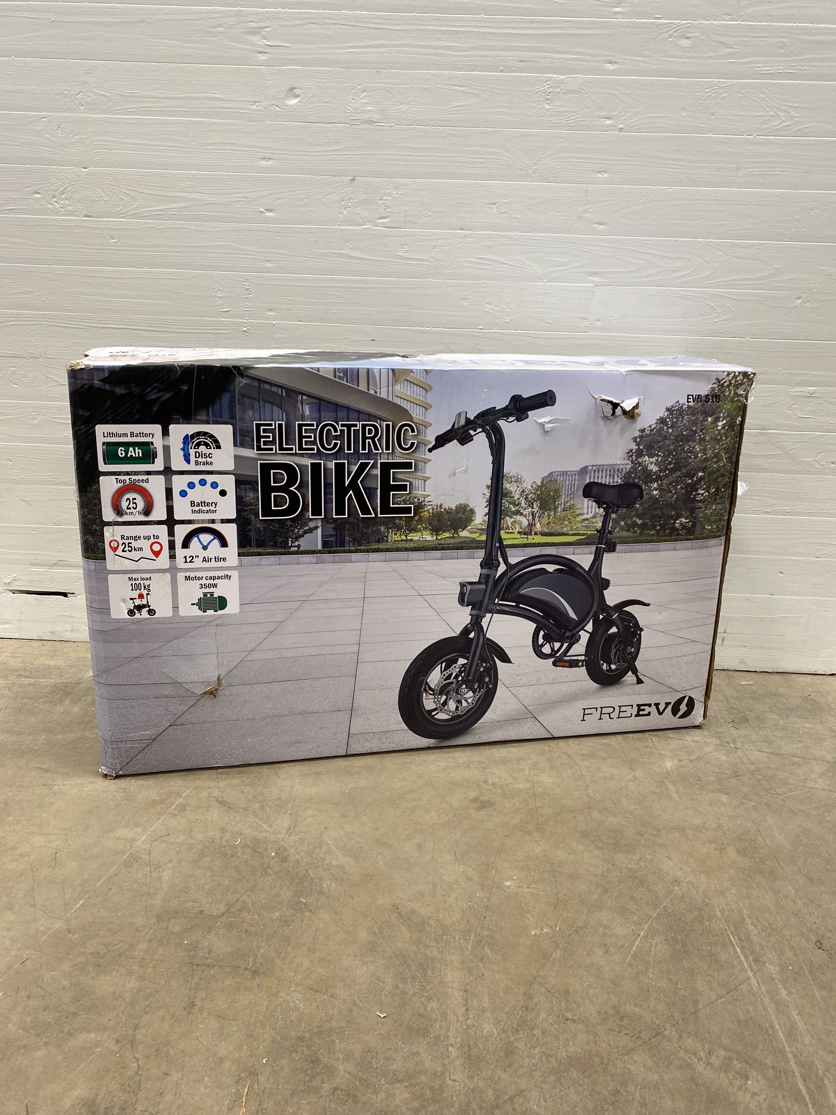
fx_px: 837
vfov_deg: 67.3
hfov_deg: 53.1
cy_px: 558
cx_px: 418
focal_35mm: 26
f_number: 1.8
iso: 125
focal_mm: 4.25
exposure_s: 1/89
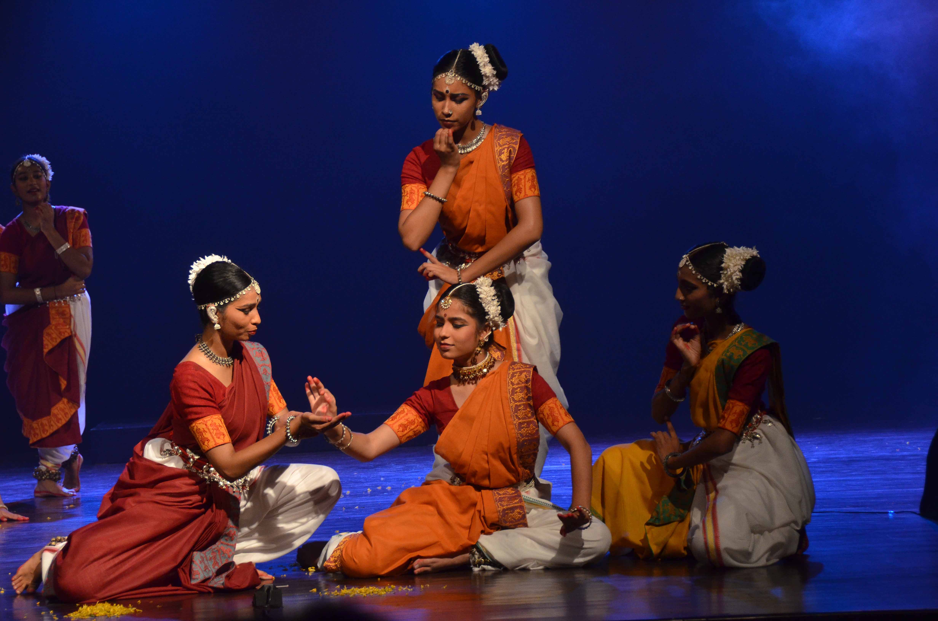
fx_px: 2925
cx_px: 469
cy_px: 310
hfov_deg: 18.2
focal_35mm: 112
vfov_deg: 12.1
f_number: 5.6
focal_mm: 75
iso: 1250
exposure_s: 1/80
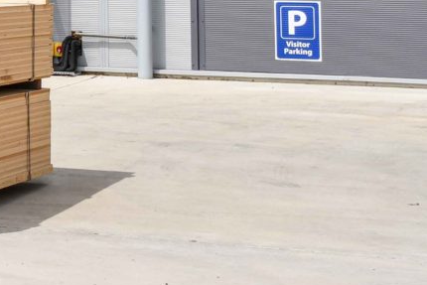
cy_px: -156
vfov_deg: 9.9
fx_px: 1590
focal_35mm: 134
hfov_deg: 14.1
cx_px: -261
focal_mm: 24
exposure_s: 1/400
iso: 100
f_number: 10
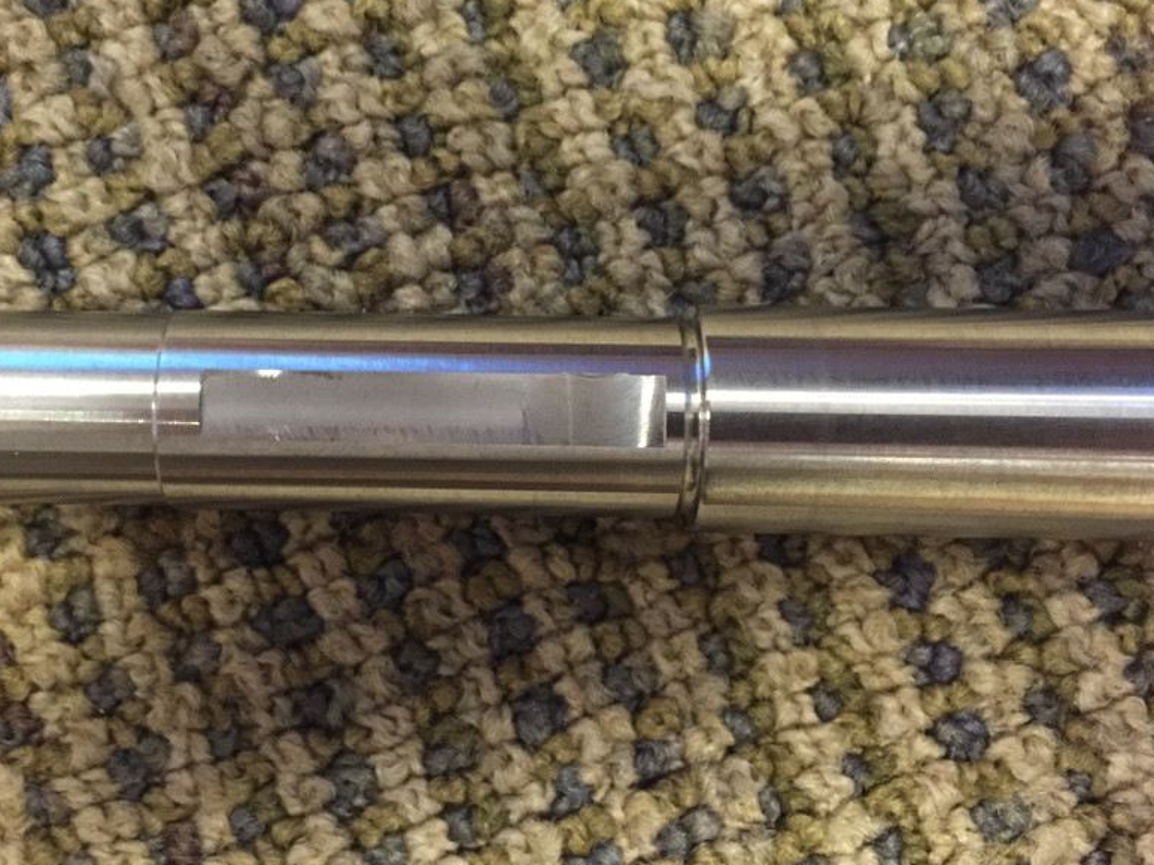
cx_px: 469
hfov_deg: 46.6
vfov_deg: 35.9
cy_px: 386
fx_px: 1333
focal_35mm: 40
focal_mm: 4.15
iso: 320
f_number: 2.2
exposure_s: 1/15
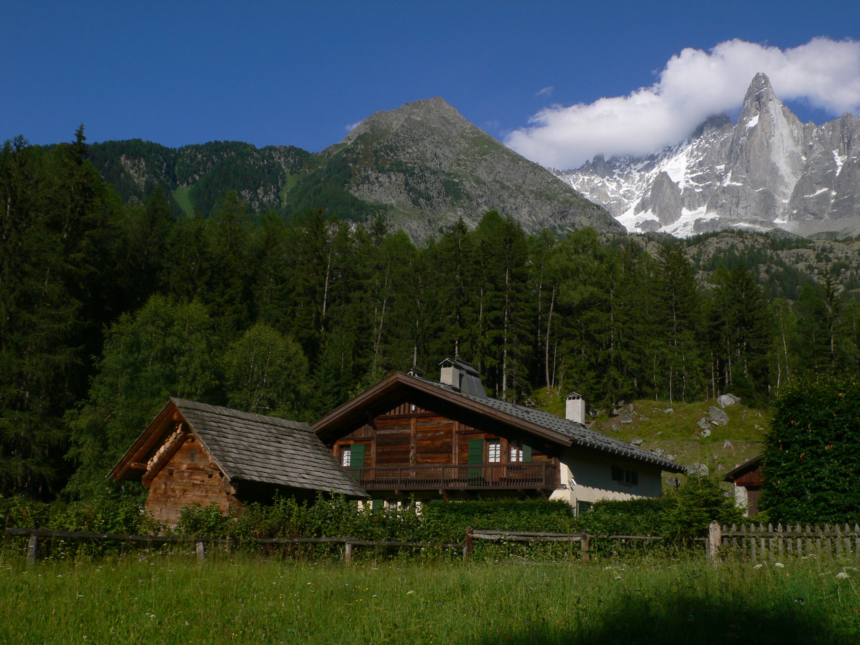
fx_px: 845
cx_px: 430
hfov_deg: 54.0
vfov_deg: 41.8
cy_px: 322
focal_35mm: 34
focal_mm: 6.3
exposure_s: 1/400
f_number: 5.6
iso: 80
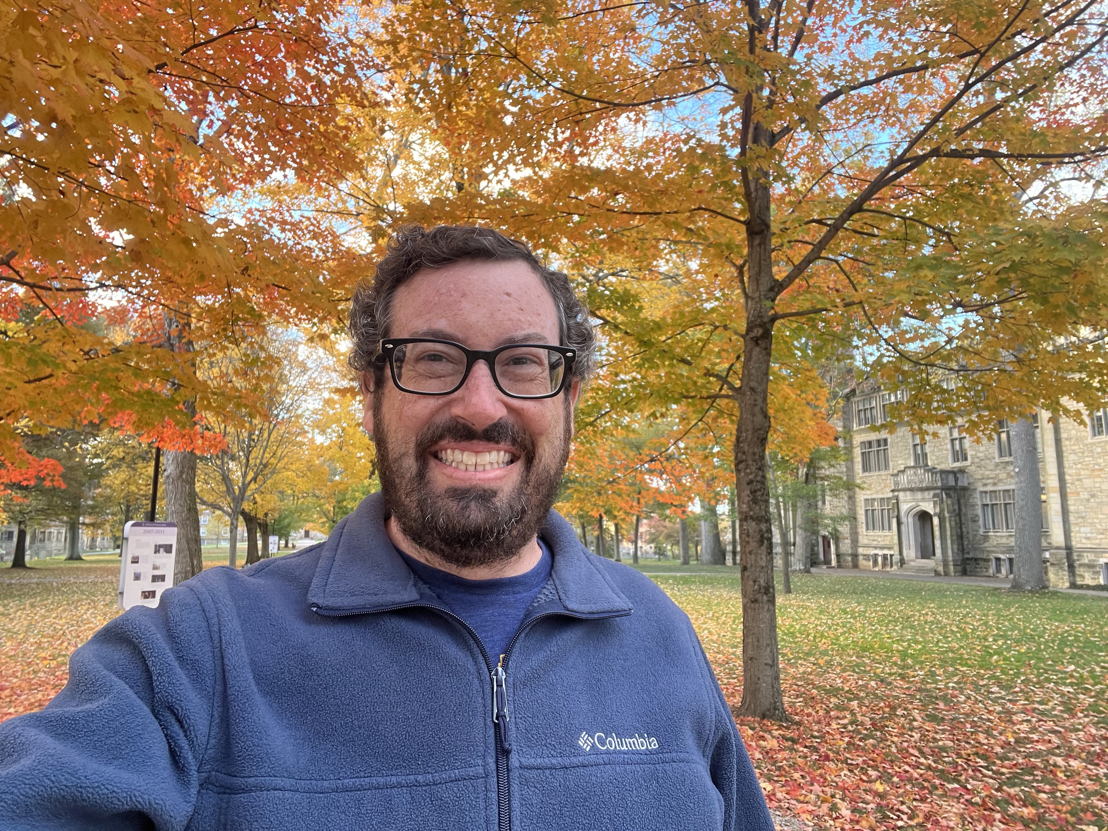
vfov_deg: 58.9
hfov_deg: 73.9
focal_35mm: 23
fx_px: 736
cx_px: 554
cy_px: 416
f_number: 2.2
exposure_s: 1/75
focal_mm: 2.71
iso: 100
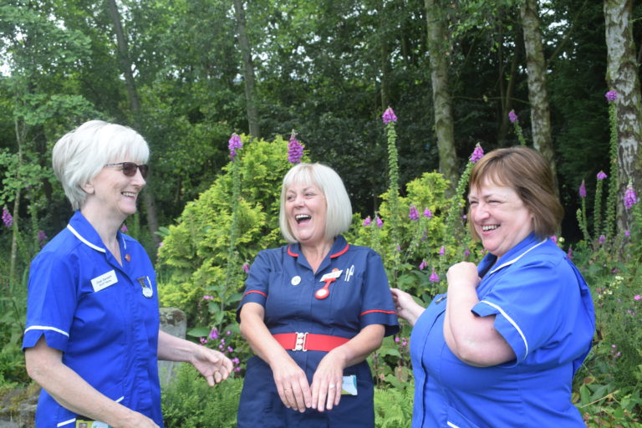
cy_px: 214
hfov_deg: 46.4
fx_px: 749
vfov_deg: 31.9
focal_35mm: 42
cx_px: 321
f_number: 7.1
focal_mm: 28
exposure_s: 1/200
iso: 400
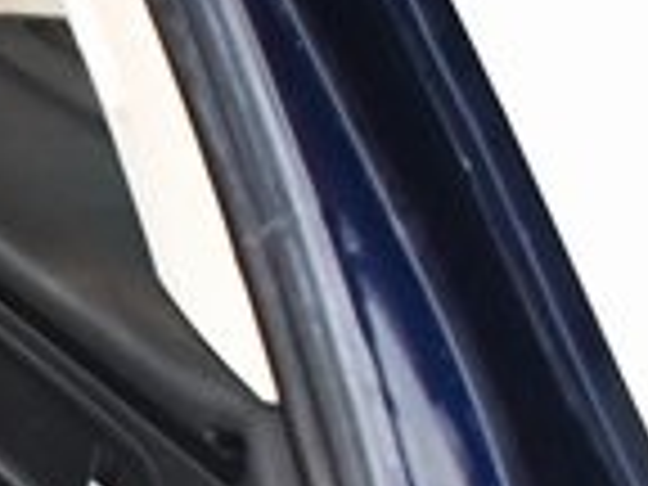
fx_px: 3444
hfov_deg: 8.7
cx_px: -1350
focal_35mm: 184
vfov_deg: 8.0
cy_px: 641
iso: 3200
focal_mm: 18
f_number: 3.5
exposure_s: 1/80
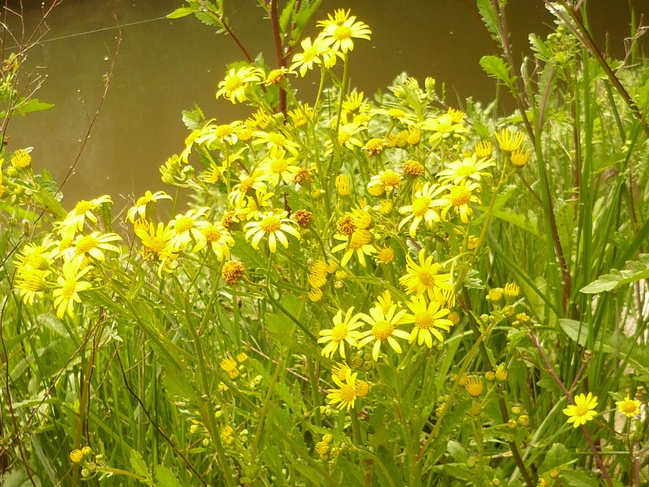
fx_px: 656
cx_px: 324
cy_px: 244
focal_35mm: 35
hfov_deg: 52.6
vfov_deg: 40.7
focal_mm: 5.8
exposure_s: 1/250
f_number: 2.8
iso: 100
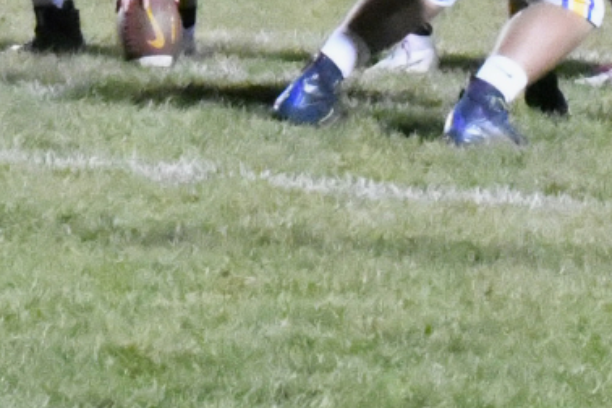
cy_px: -304
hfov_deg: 3.0
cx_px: 725
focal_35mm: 677
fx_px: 11508
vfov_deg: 2.0
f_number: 11
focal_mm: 80
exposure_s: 1/125
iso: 51200
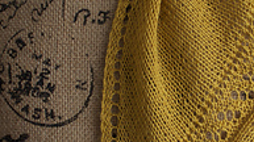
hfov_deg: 17.5
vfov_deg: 9.9
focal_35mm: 122
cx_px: 186
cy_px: 85
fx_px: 821
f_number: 2.8
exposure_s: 1/100
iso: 500
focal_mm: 30
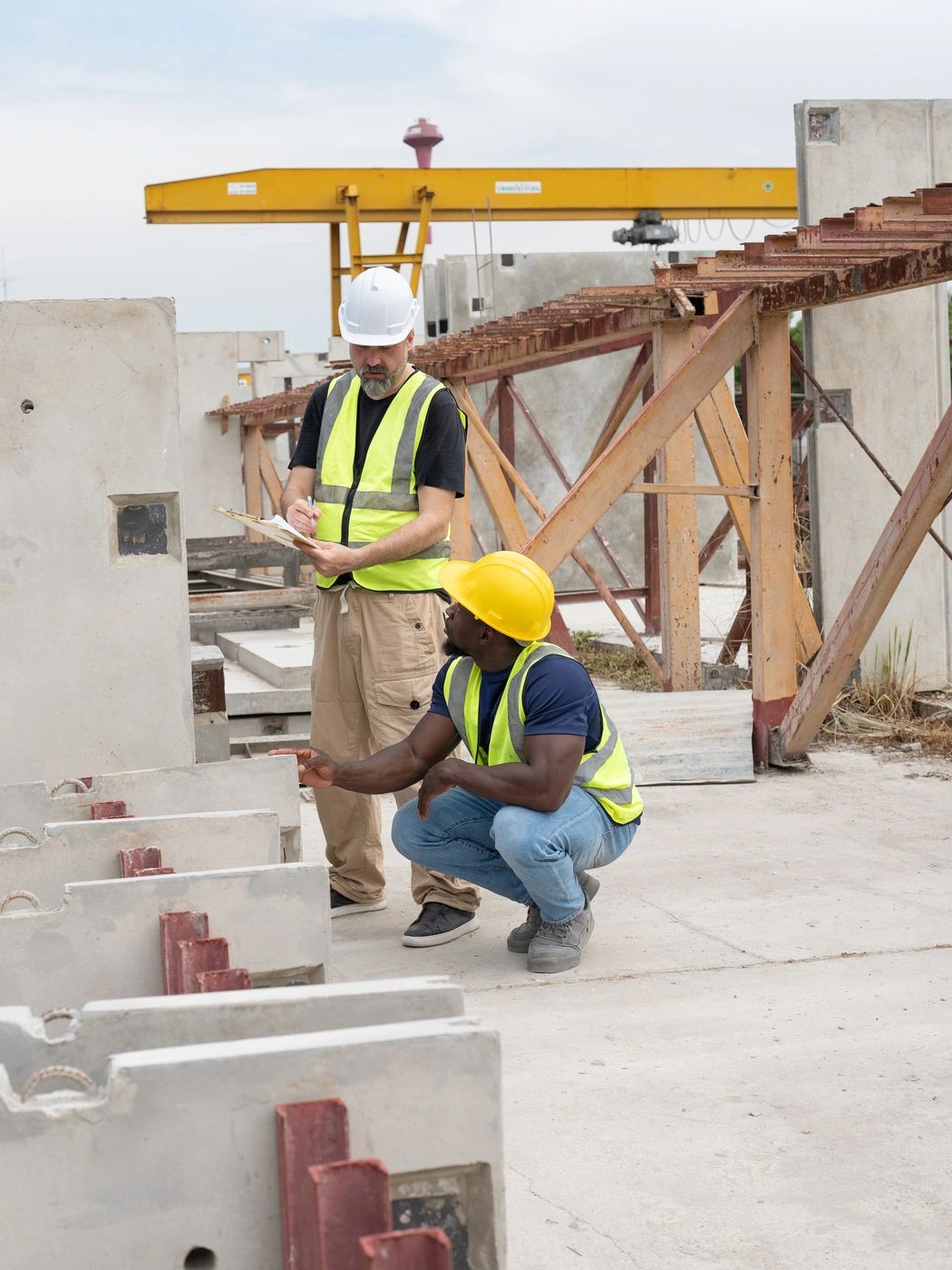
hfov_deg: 28.3
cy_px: 630
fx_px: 1870
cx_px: 303
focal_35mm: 51
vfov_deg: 37.5
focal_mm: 35
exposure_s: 1/500
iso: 100
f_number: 4
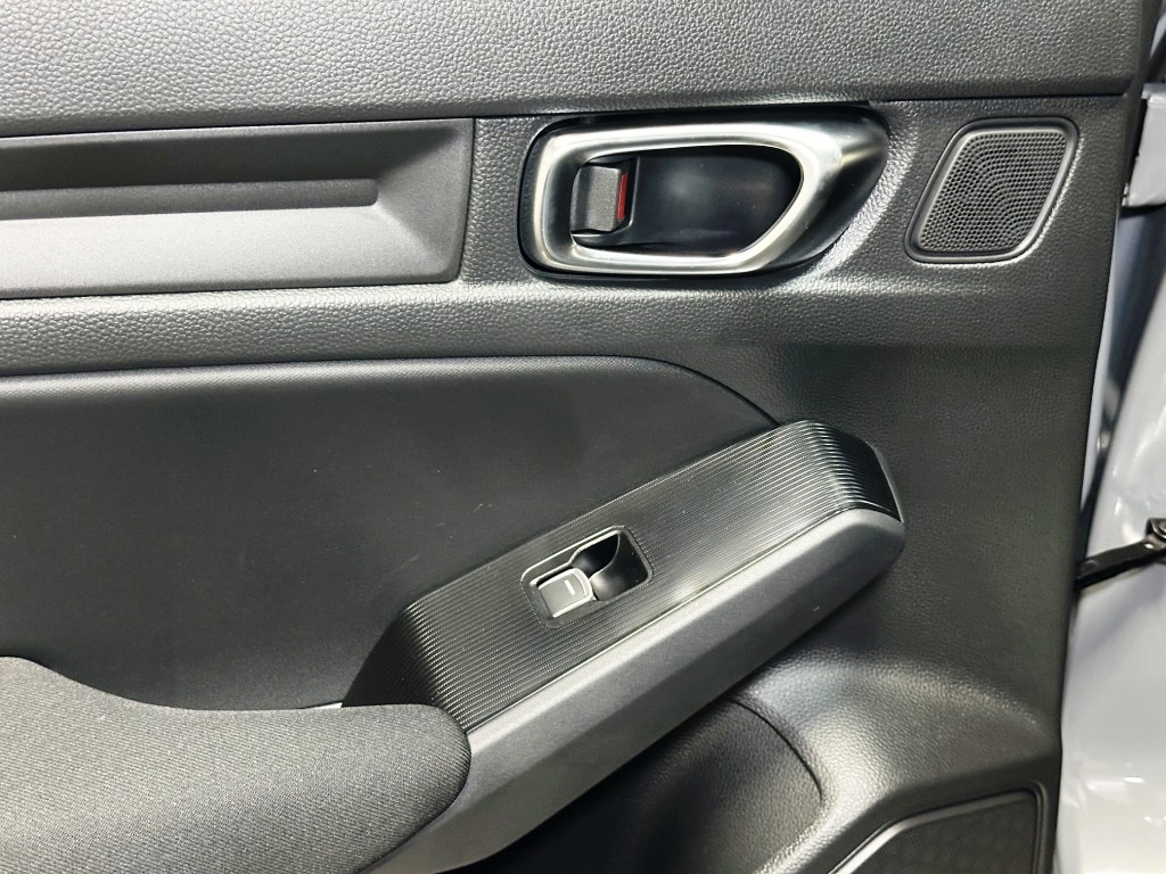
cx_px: 583
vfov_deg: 30.3
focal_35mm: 48
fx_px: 1617
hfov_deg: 39.7
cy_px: 437
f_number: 1.78
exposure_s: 1/30
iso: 640
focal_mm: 6.86
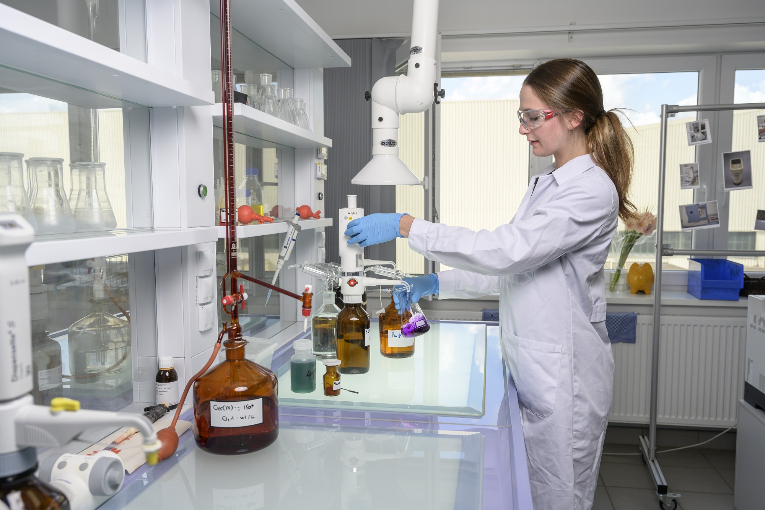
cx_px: 382
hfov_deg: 61.9
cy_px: 255
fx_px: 637
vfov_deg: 43.6
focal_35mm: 30
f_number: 5
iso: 200
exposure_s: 1/800
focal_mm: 30
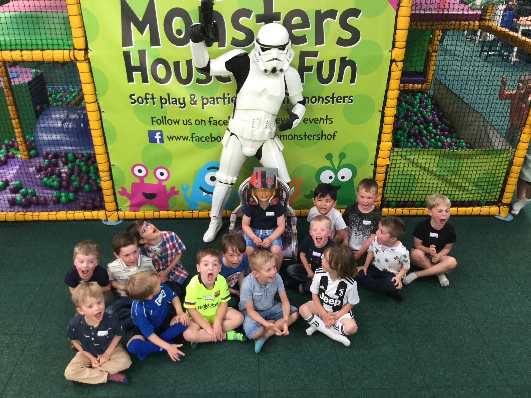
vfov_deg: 45.4
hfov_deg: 58.4
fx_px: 476
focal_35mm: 31
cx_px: 266
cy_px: 199
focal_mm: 3.3
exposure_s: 1/33
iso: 80
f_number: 2.4
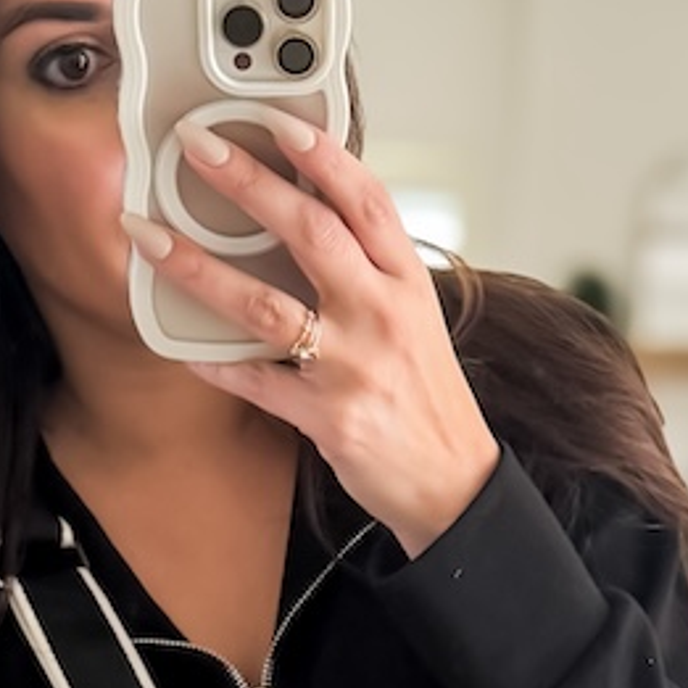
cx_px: 540
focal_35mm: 103
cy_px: 1314
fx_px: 2316
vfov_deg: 14.4
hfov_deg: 16.8
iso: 200
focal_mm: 6.86
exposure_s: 1/100
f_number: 1.8
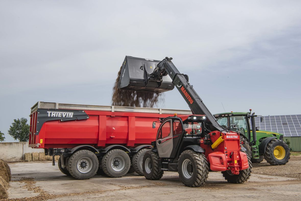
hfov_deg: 50.7
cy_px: 100
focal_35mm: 38
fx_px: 318
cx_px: 150
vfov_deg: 35.1
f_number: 22
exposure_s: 1/40
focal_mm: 38
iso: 100
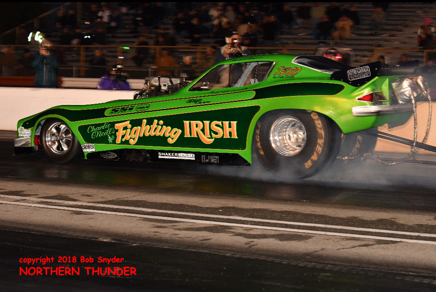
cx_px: 218
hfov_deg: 19.4
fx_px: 1272
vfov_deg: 13.1
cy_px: 146
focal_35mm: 105
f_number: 5.6
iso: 1250
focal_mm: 70
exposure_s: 1/250
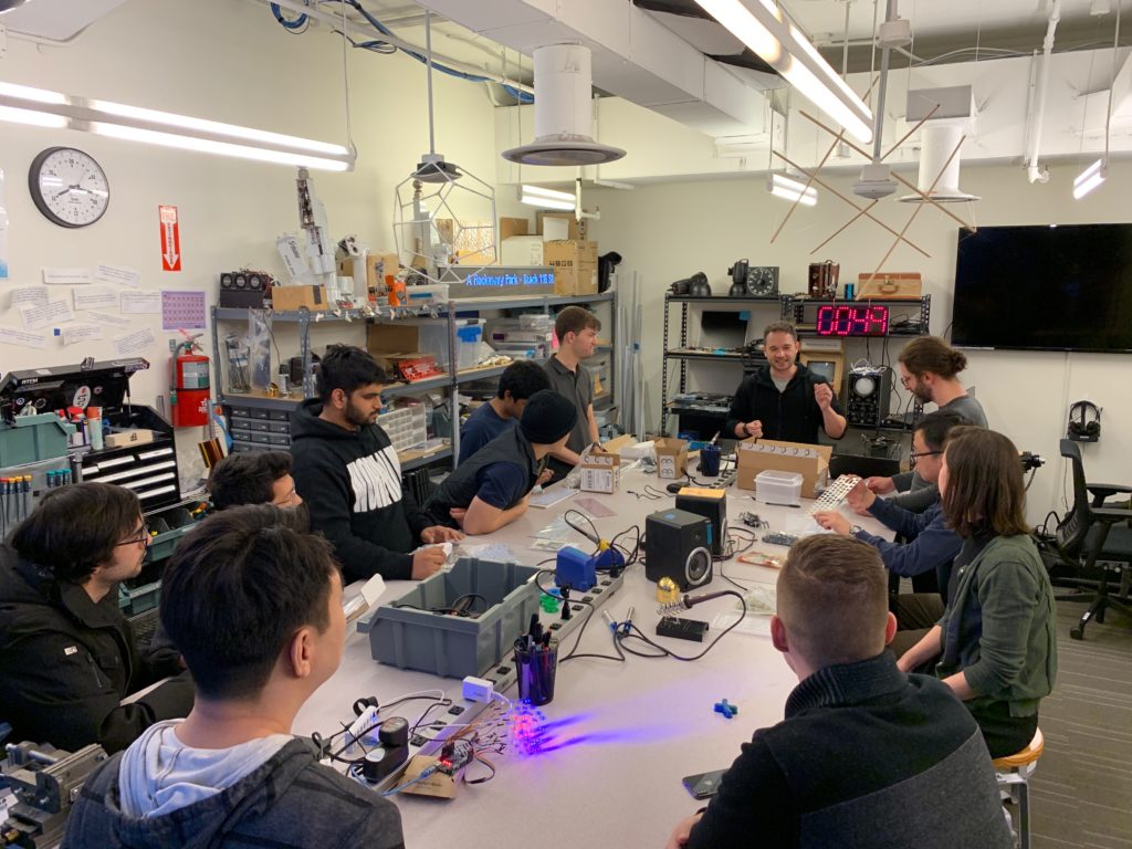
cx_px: 566
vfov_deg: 53.1
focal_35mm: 26
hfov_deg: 67.3
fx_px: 850
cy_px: 424
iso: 125
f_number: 1.8
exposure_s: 1/60
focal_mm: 4.25
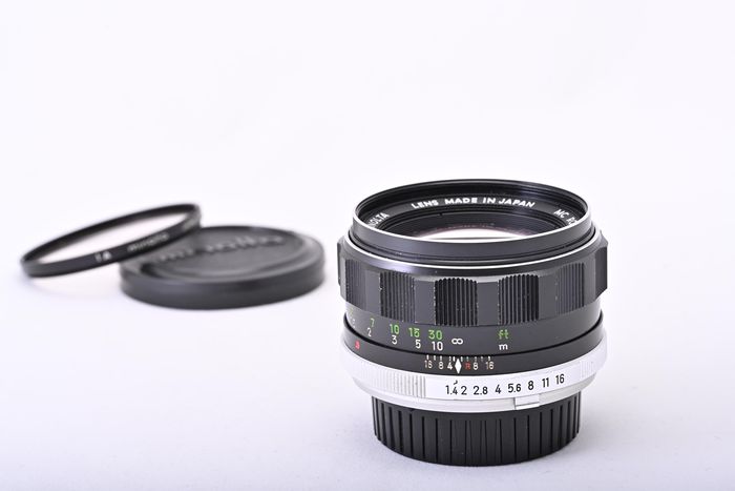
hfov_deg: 19.5
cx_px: 368
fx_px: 2144
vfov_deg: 13.0
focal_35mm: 105
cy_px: 246
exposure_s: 1/200
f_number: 16
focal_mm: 105
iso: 100
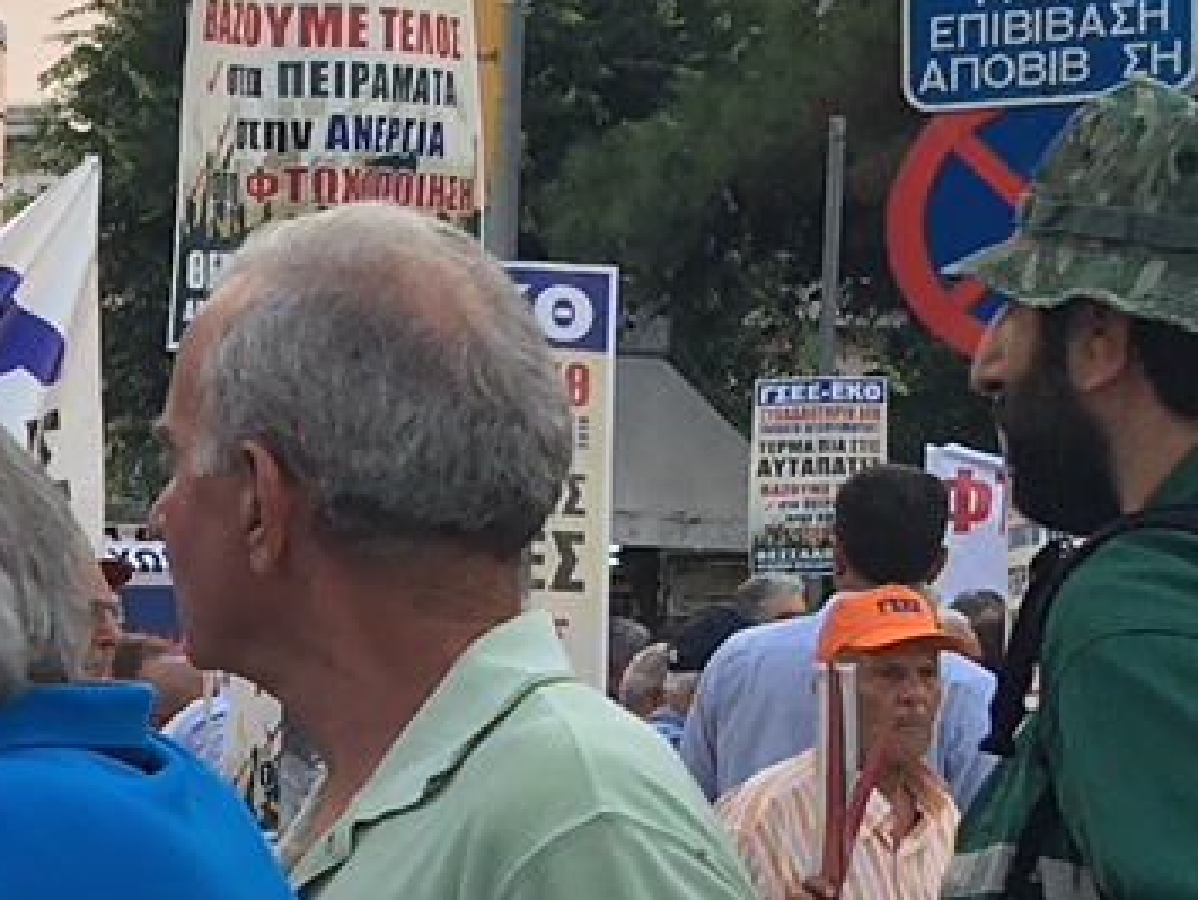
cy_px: 978
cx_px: -670
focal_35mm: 165
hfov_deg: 11.4
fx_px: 5714
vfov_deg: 8.9
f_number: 2.2
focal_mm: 4.15
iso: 25
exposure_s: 1/162
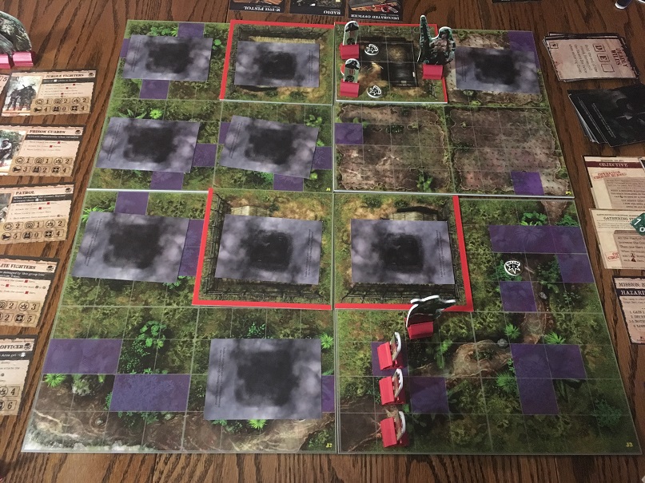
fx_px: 540
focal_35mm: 29
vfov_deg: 48.2
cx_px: 322
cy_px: 242
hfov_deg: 61.7
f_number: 2.2
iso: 400
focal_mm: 4.15
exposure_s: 1/15
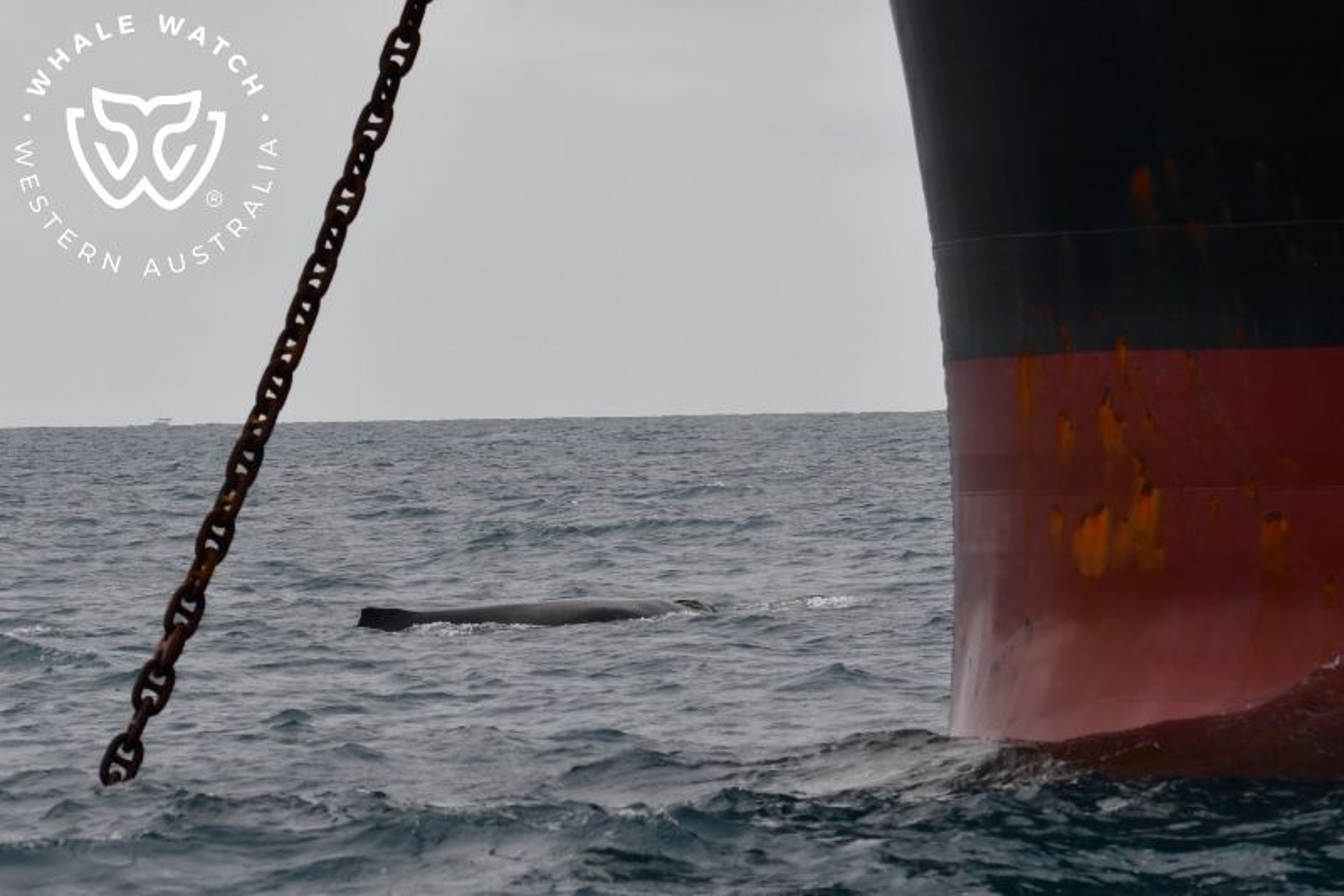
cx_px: 672
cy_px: 448
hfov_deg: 7.9
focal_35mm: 262
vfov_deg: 5.2
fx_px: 9779
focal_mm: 175
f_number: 8
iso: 400
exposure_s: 1/2000
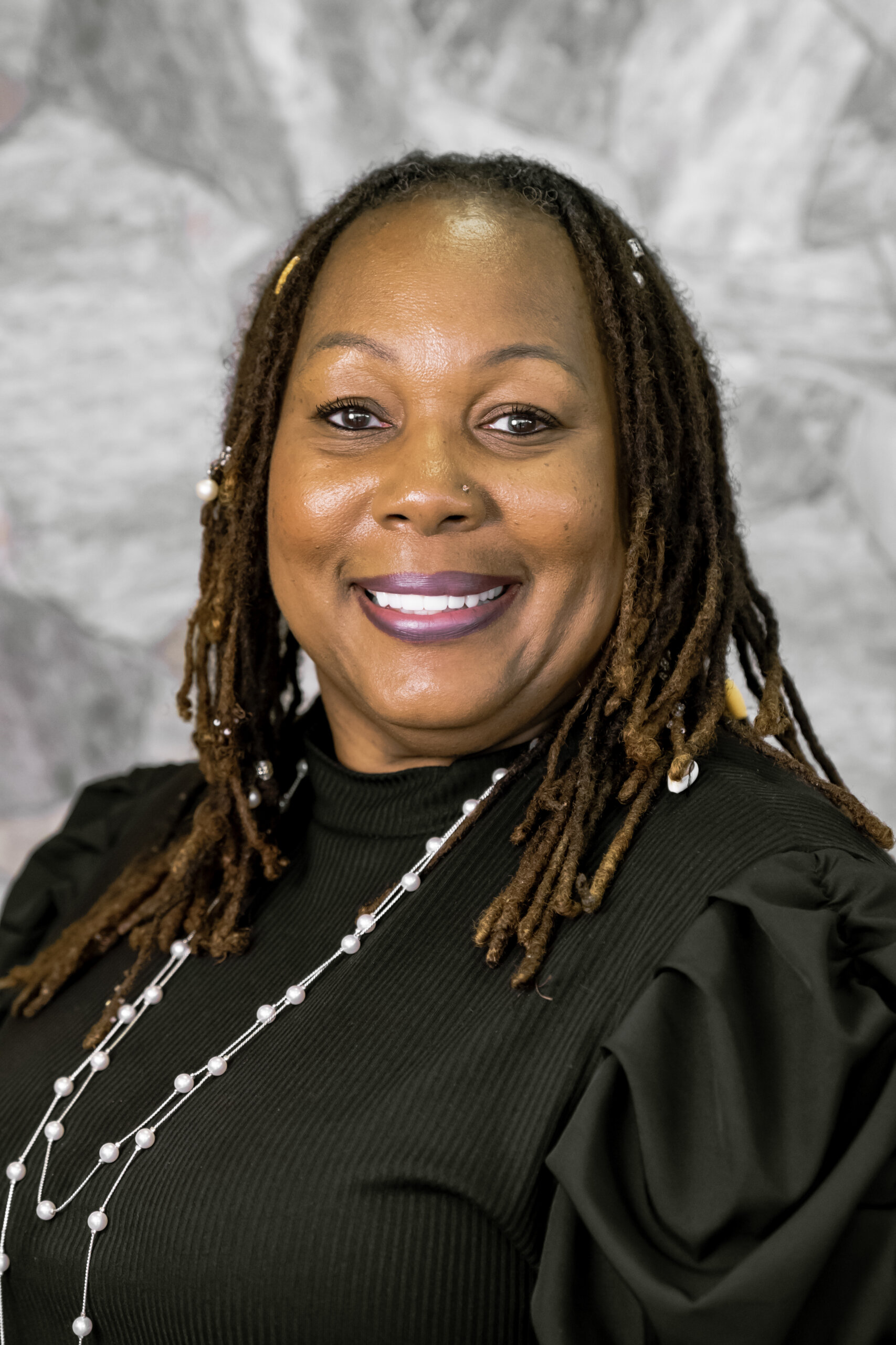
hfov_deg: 15.2
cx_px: 448
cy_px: 672
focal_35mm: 90
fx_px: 3359
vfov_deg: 22.6
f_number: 2.8
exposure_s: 1/320
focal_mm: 60
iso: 1600
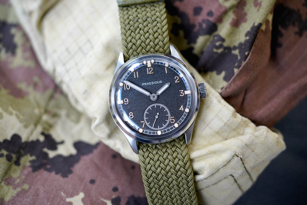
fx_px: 298
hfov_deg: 54.4
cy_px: 102
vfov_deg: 37.8
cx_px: 154
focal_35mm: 35
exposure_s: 1/250
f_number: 2.8
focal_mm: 35
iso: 2500
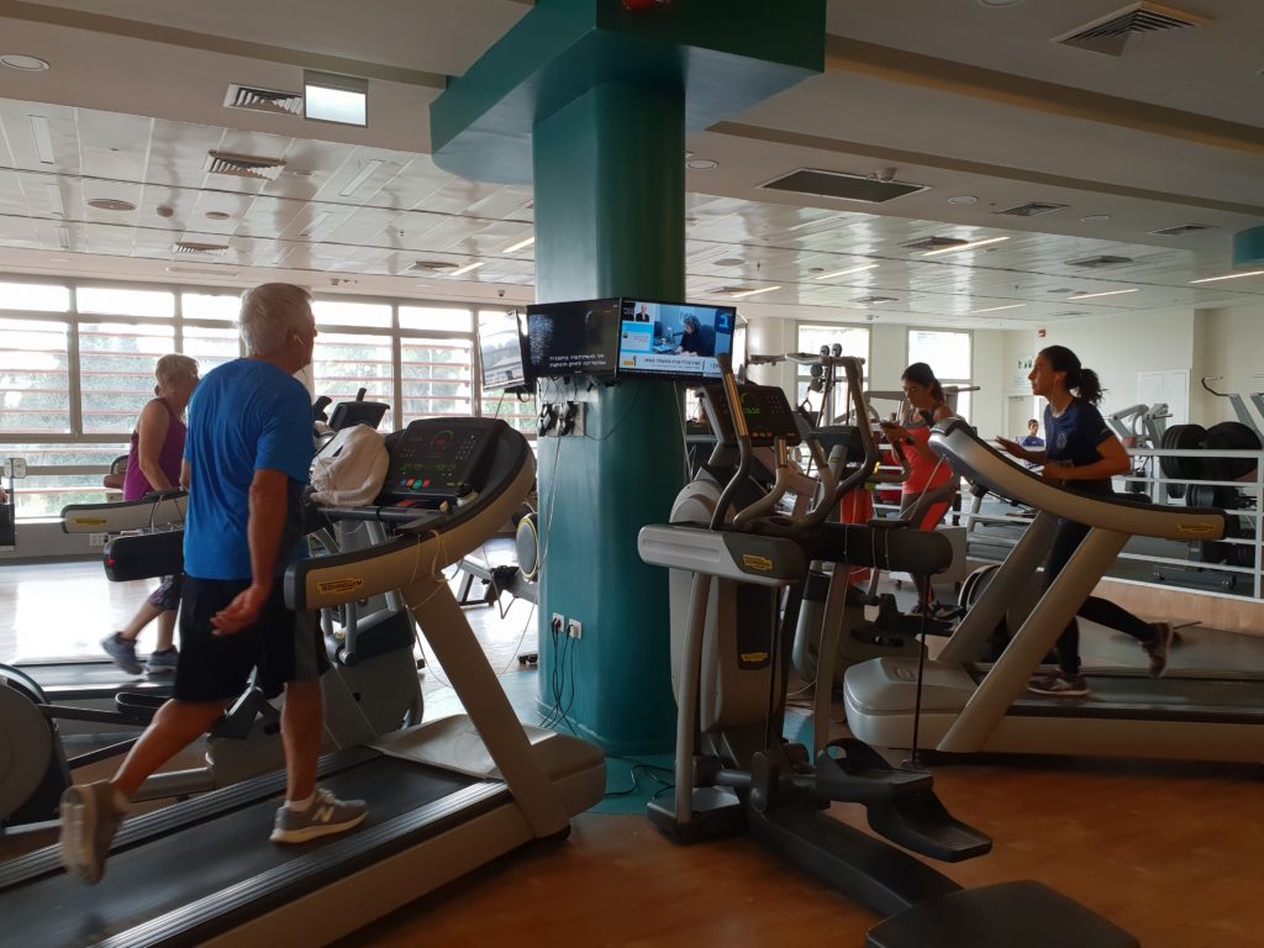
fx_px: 949
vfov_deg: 53.1
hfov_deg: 67.3
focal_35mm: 26
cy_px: 474
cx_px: 632
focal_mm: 4.3
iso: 100
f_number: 2.4
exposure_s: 1/100
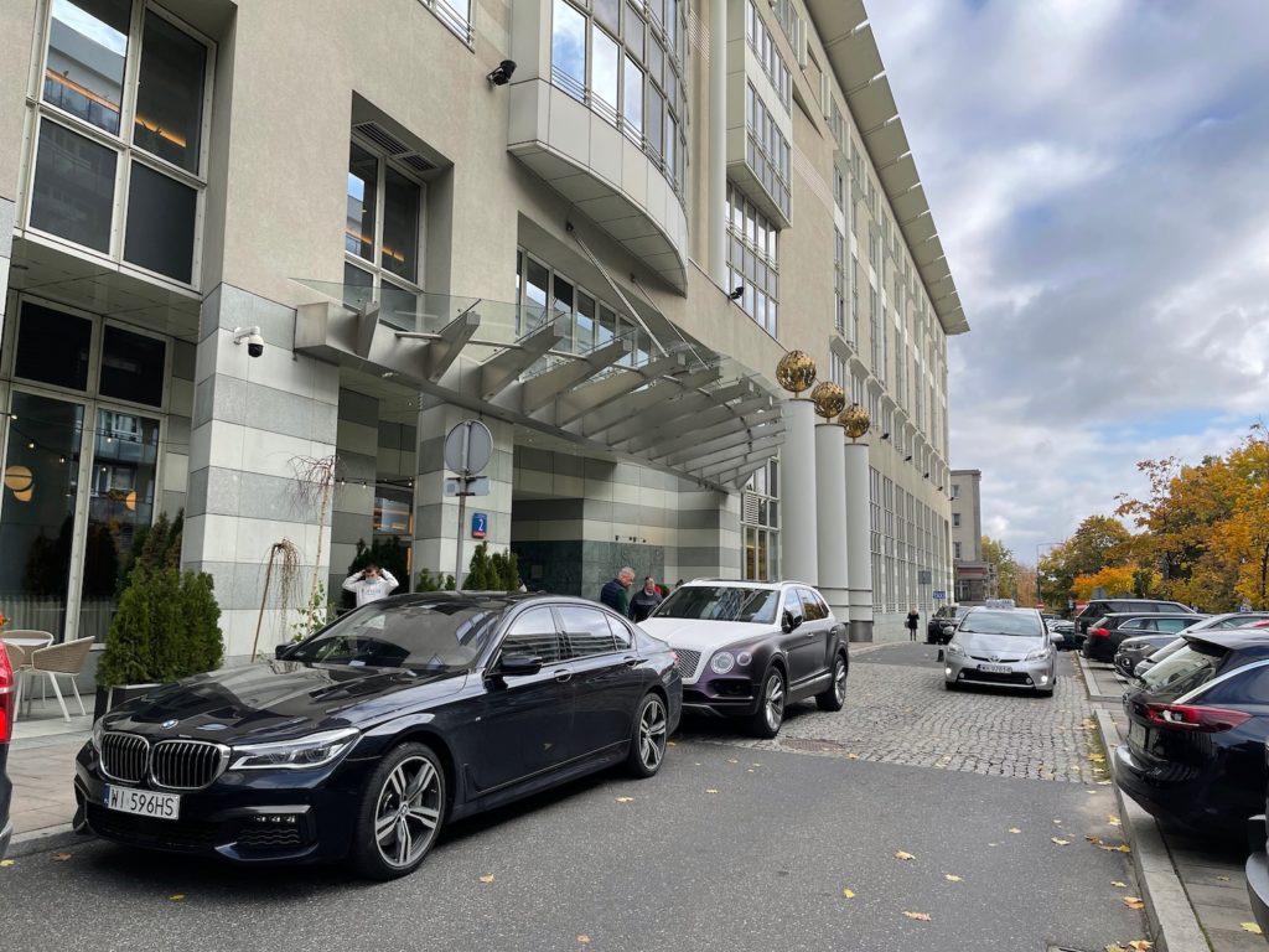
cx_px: 634
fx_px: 953
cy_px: 476
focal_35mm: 26
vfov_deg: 53.1
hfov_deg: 67.3
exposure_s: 1/1475
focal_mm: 5.1
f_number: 1.6
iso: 32
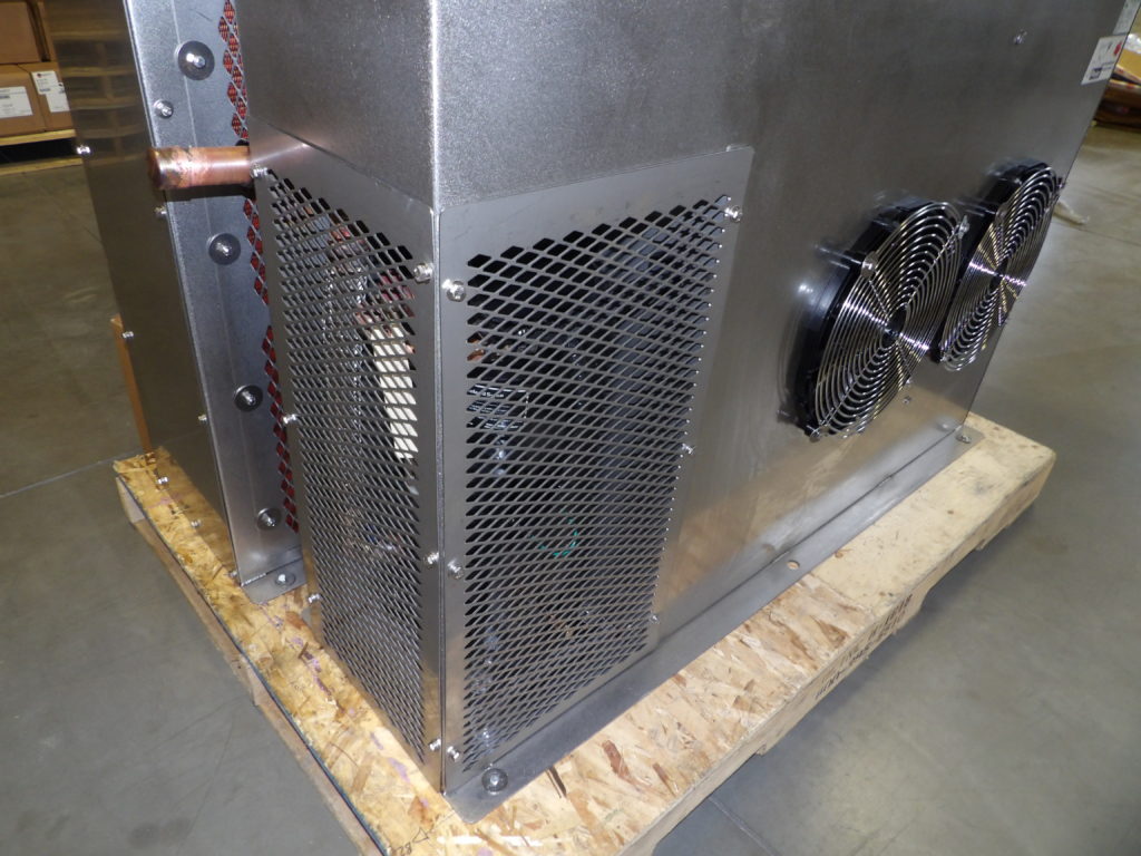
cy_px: 428
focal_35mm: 24
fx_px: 791
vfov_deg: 56.8
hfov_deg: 71.6
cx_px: 570
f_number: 3.2
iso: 200
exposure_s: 1/34
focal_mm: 4.3
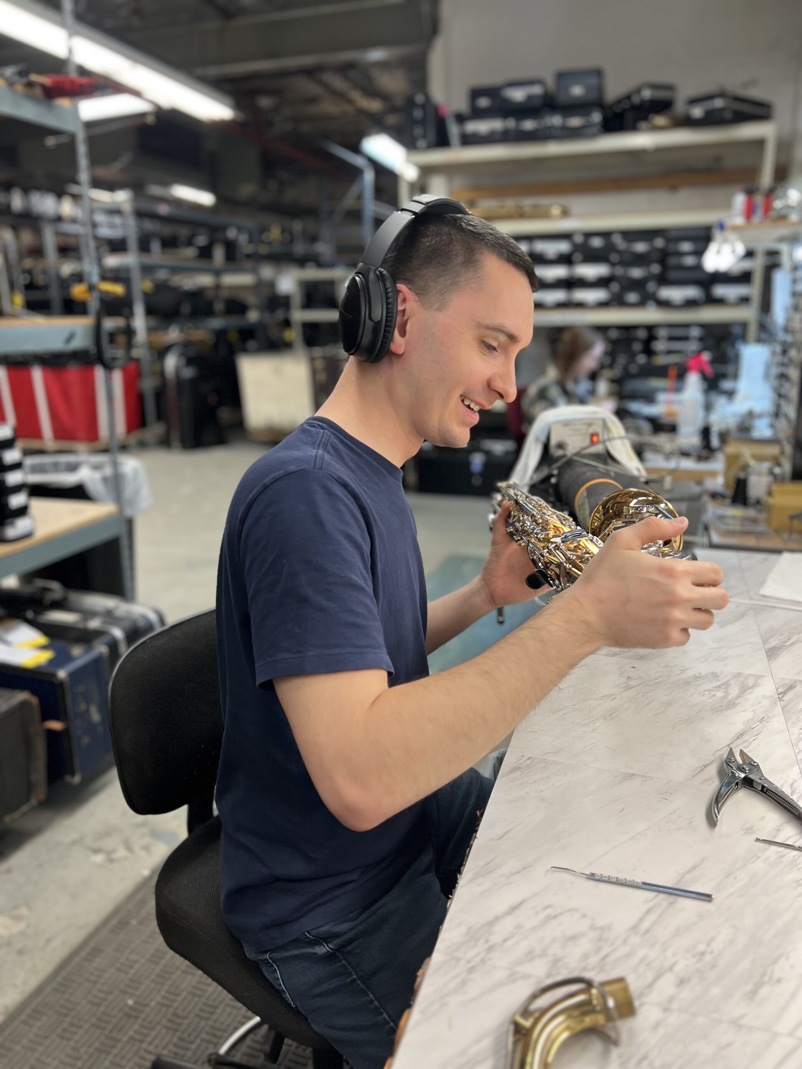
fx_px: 803
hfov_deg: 53.1
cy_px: 534
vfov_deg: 67.3
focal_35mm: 26
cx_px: 401
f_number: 1.5
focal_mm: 5.7
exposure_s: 1/120
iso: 100
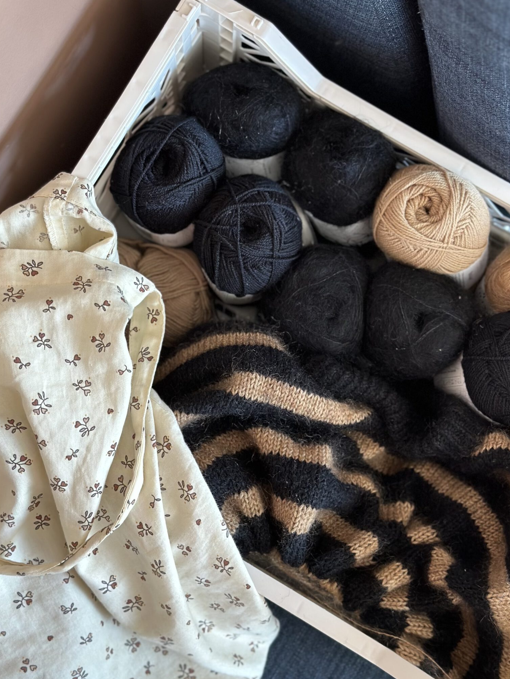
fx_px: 1198
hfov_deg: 24.0
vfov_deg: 31.7
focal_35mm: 61
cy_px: 320
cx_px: 238
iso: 125
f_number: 1.78
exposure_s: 1/118
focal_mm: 6.86
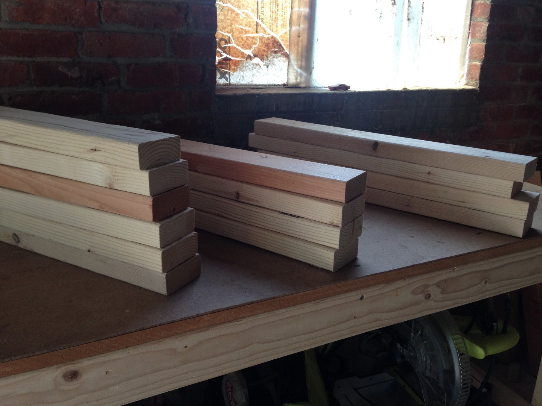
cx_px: 271
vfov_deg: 42.9
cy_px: 203
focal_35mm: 33
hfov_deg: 55.4
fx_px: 517
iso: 80
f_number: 2.4
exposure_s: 1/120
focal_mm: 4.12
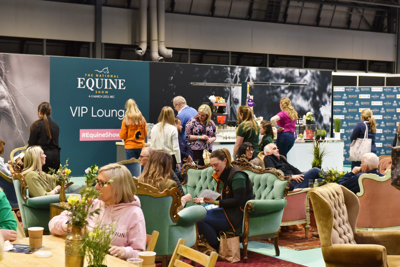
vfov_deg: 19.5
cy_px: 134
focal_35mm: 70
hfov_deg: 28.8
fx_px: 778
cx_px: 200
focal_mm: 70
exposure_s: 1/60
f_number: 5
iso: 2000
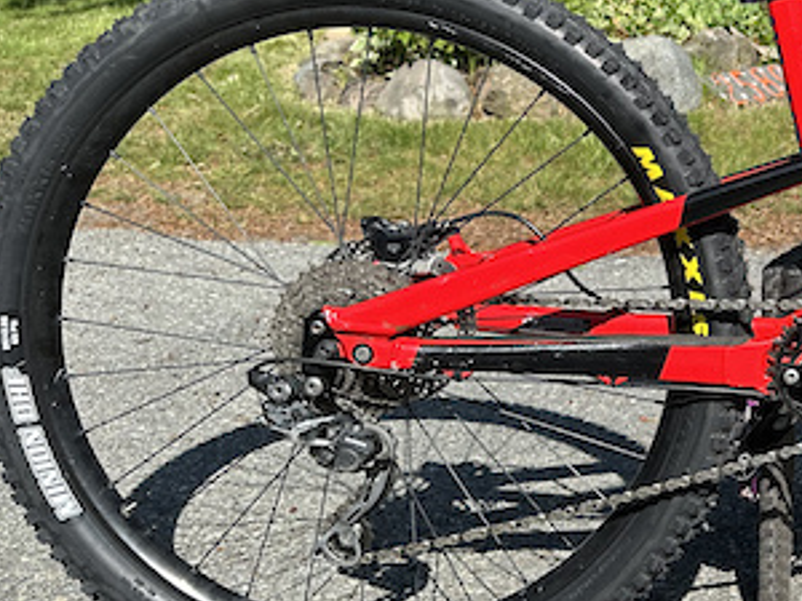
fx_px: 1483
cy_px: 144
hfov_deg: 26.8
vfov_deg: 22.7
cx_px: 965
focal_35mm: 64
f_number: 1.78
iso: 80
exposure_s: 1/2882
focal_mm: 6.86
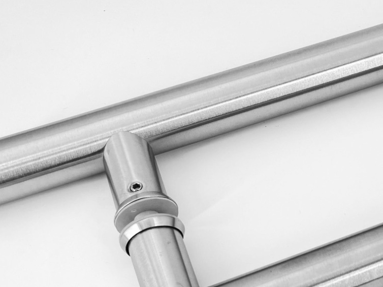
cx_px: 403
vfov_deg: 21.2
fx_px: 763
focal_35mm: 69
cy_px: 191
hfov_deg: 26.3
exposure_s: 1/141
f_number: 1.6
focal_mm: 5.1
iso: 32
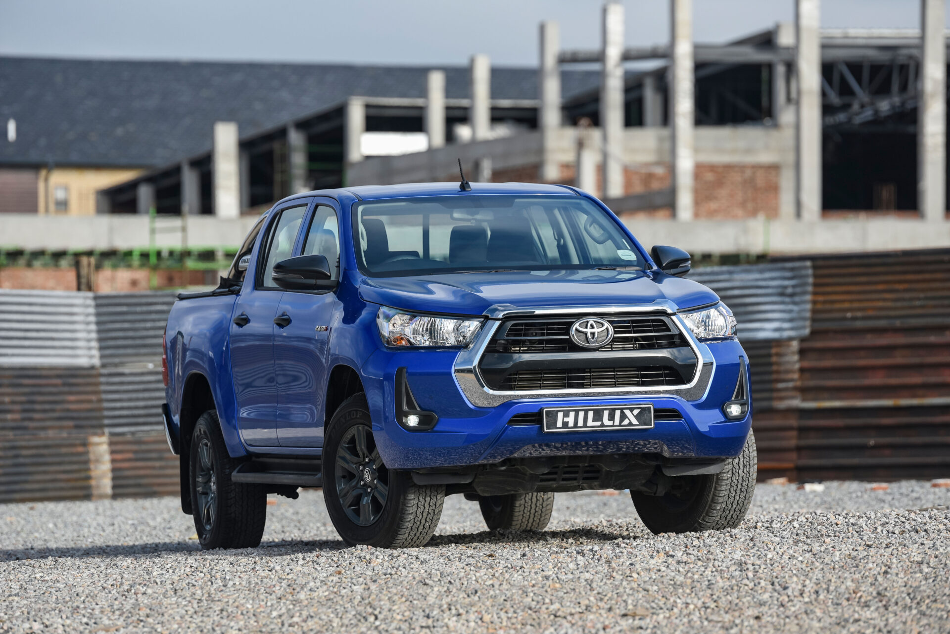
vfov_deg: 6.9
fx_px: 5280
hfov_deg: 10.3
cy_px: 317
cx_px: 475
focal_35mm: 200
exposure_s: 1/800
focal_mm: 200
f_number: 4
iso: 400
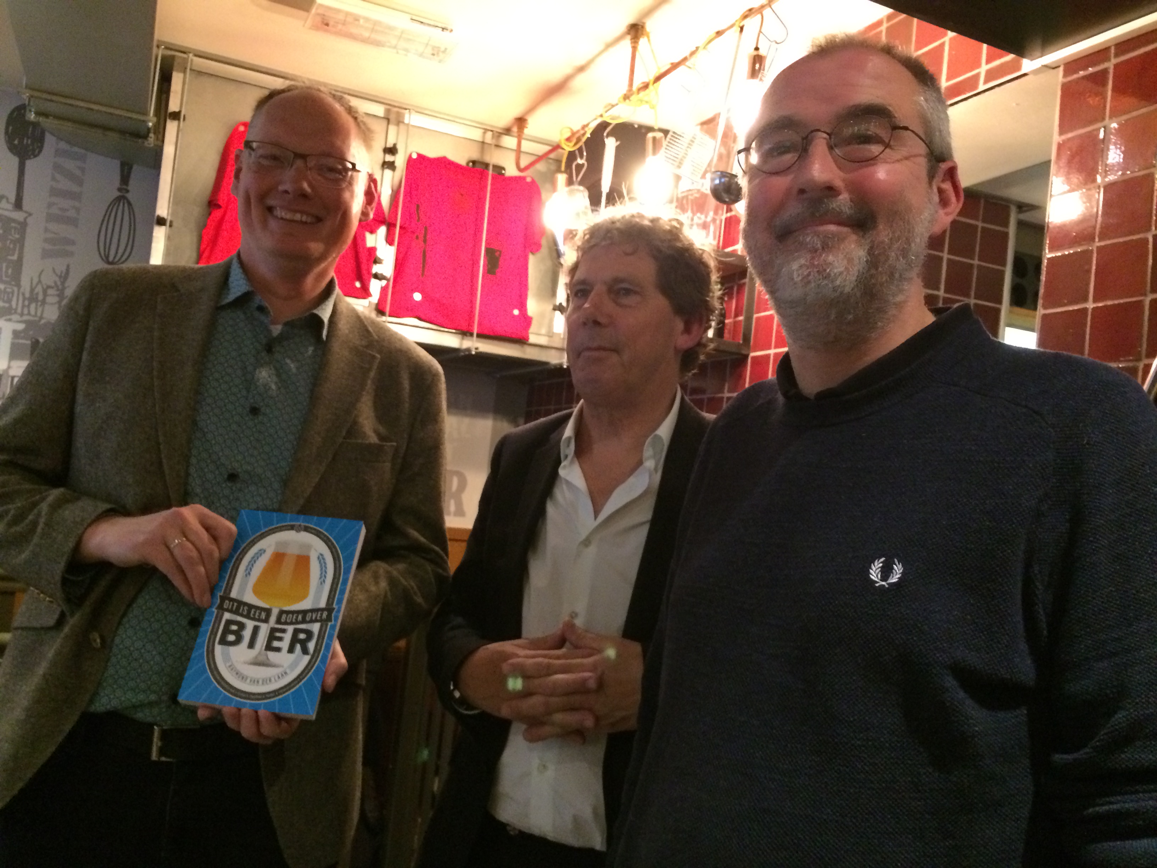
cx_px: 578
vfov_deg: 48.2
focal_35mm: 29
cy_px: 434
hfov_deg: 61.7
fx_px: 969
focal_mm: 4.15
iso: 400
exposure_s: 1/17
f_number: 2.2
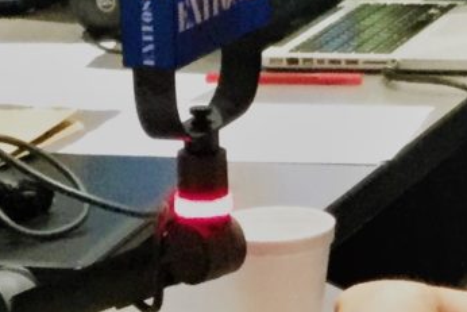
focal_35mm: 179
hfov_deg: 11.4
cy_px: 271
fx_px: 2323
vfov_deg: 7.7
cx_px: 40
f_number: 2.4
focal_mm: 3.3
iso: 200
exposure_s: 1/20
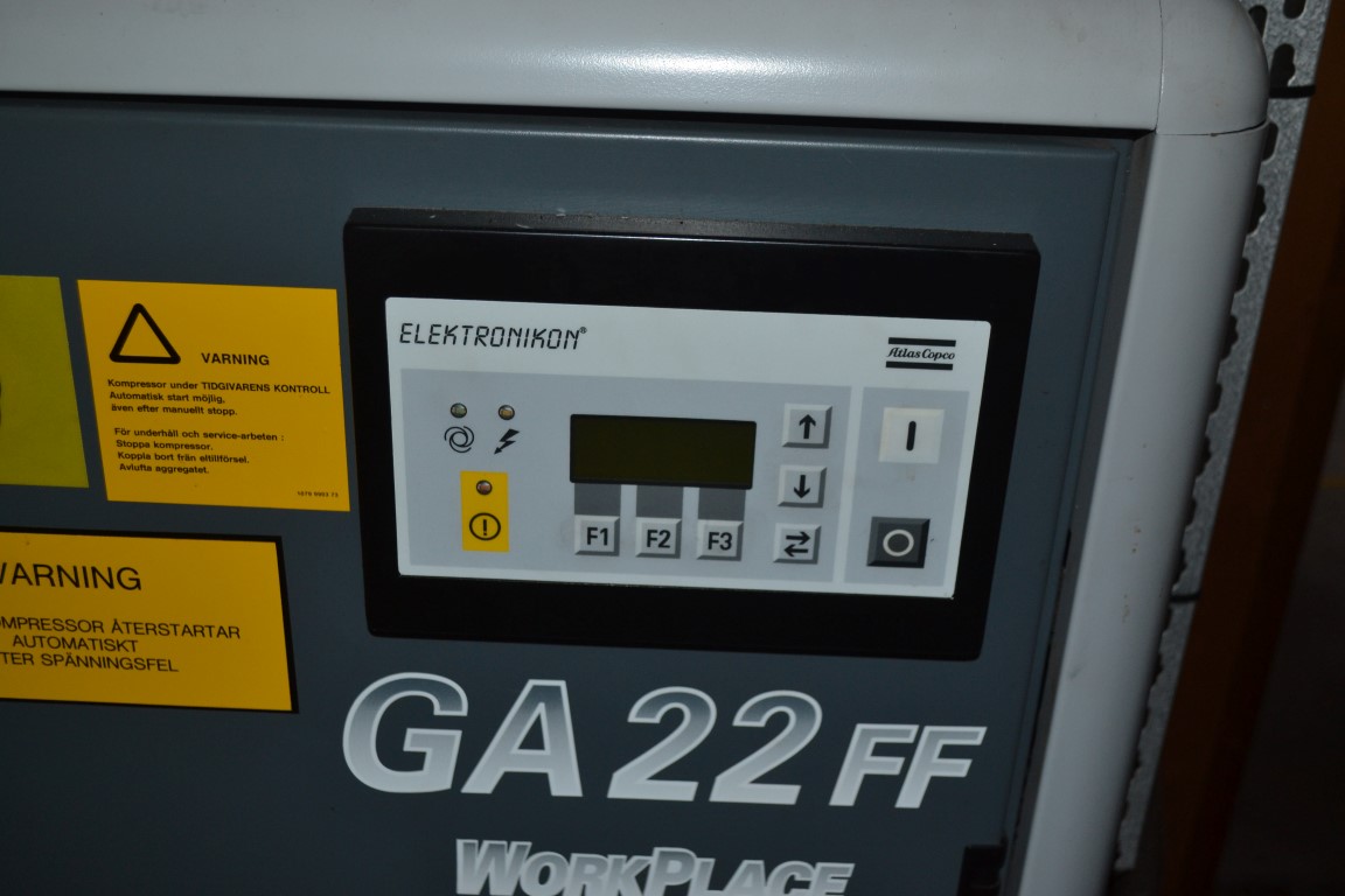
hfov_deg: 49.6
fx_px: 1457
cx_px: 672
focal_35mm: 39
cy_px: 448
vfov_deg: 34.2
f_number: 4.2
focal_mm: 26
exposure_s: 1/60
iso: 640
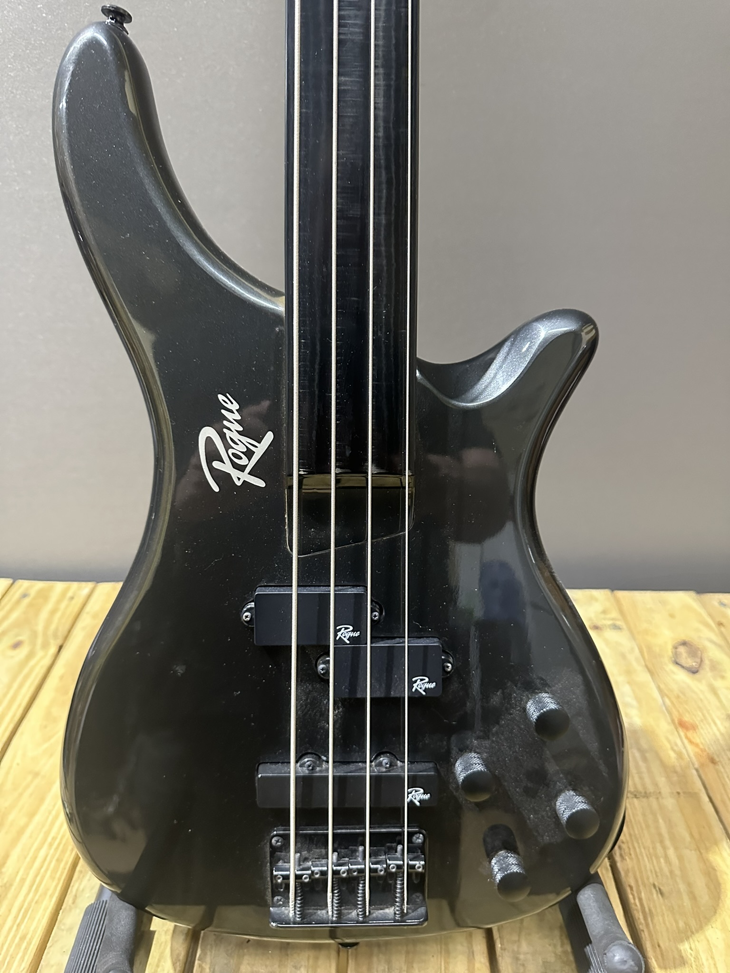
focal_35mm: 24
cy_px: 486
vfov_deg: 71.6
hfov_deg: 56.8
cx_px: 365
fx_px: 675
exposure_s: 1/60
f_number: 1.78
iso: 800
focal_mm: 6.86
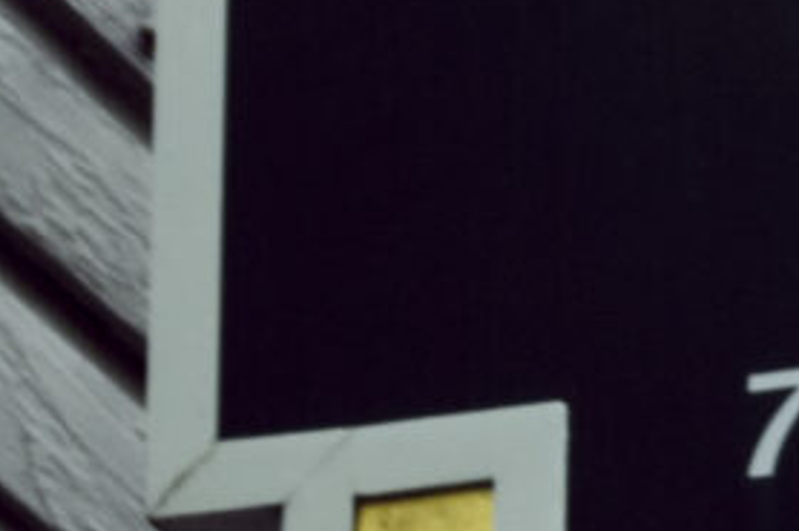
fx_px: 13501
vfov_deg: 2.3
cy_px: -332
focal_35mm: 609
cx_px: 1630
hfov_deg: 3.4
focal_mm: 55
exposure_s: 1/80
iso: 200
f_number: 11
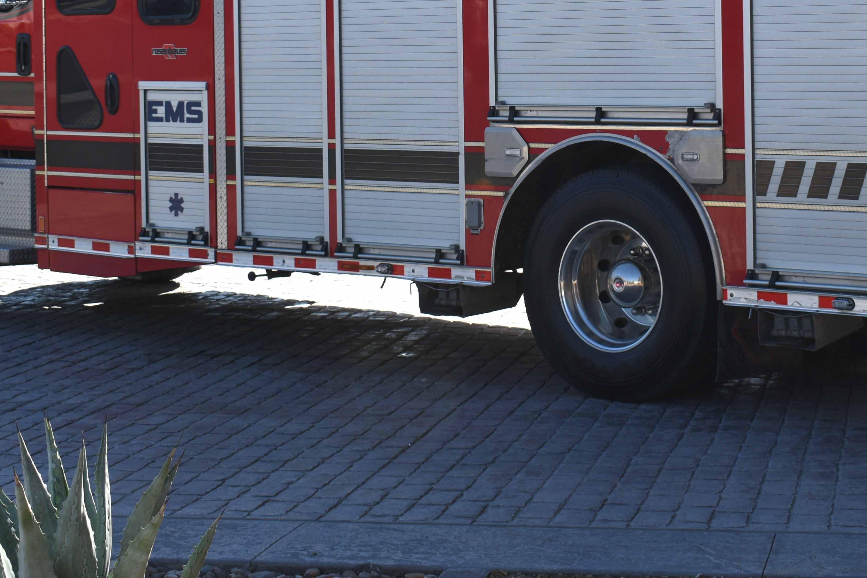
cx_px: 532
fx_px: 2143
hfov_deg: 22.8
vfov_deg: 15.2
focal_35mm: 89
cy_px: 50
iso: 100
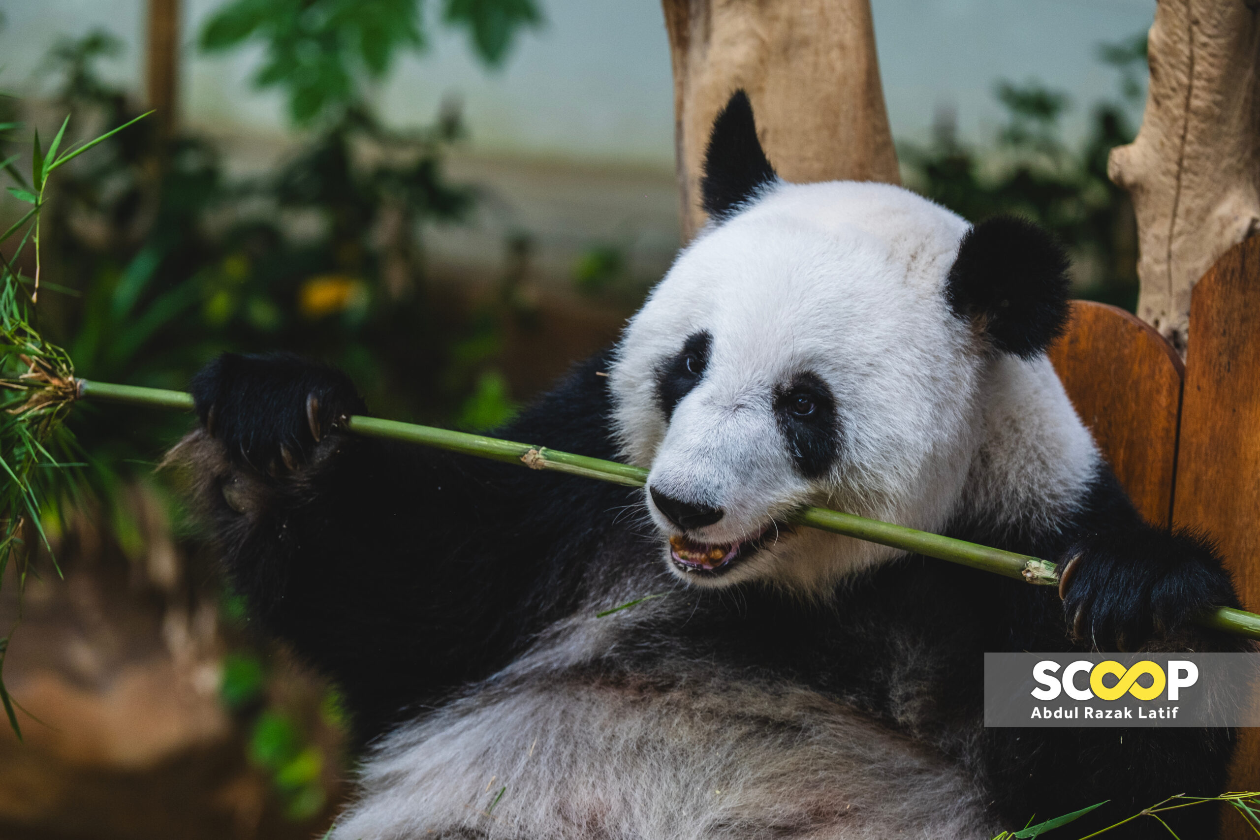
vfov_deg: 6.5
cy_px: 420
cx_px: 630
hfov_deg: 9.8
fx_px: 7350
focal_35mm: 210
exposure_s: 1/400
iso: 1000
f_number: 4.5
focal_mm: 140
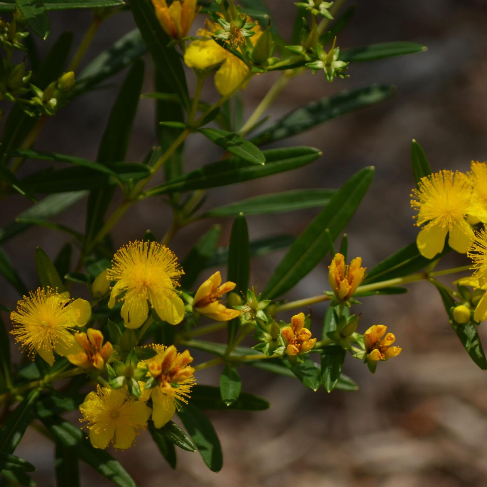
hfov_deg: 4.1
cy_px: 254
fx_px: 6781
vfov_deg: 4.1
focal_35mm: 426
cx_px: 387
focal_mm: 200
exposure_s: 1/1600
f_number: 5.6
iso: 100
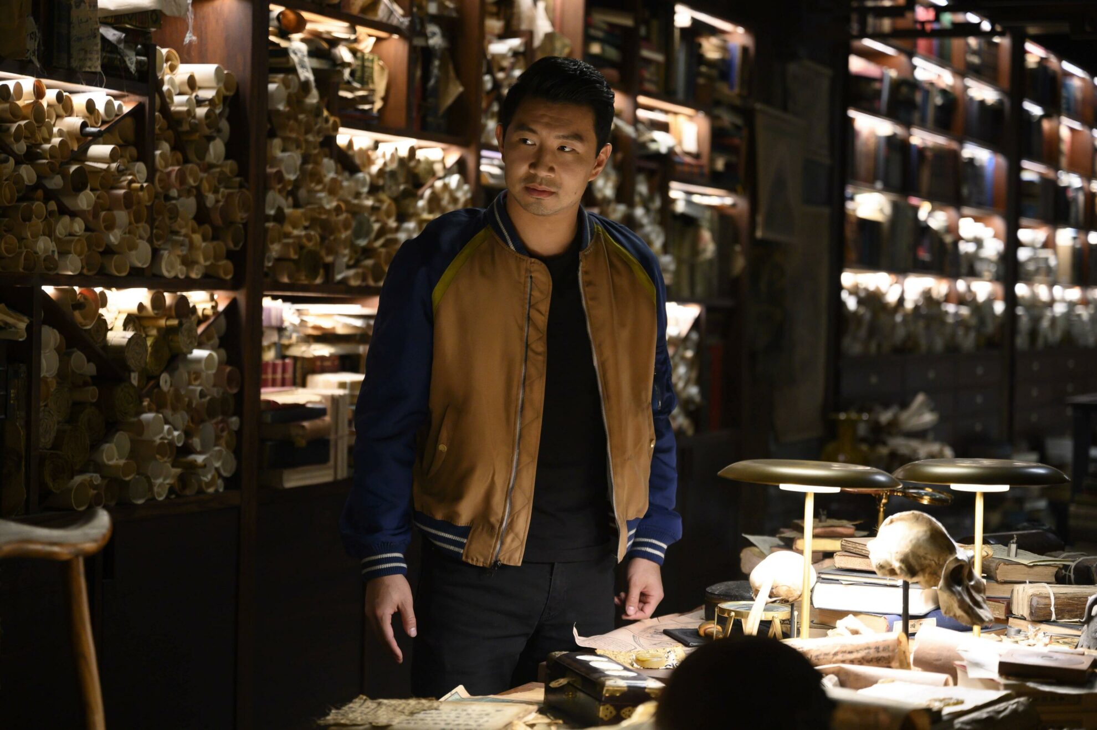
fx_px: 2131
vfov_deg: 19.4
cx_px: 548
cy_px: 365
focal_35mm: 70
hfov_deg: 28.9
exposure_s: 1/125
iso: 3200
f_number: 2.8
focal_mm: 70
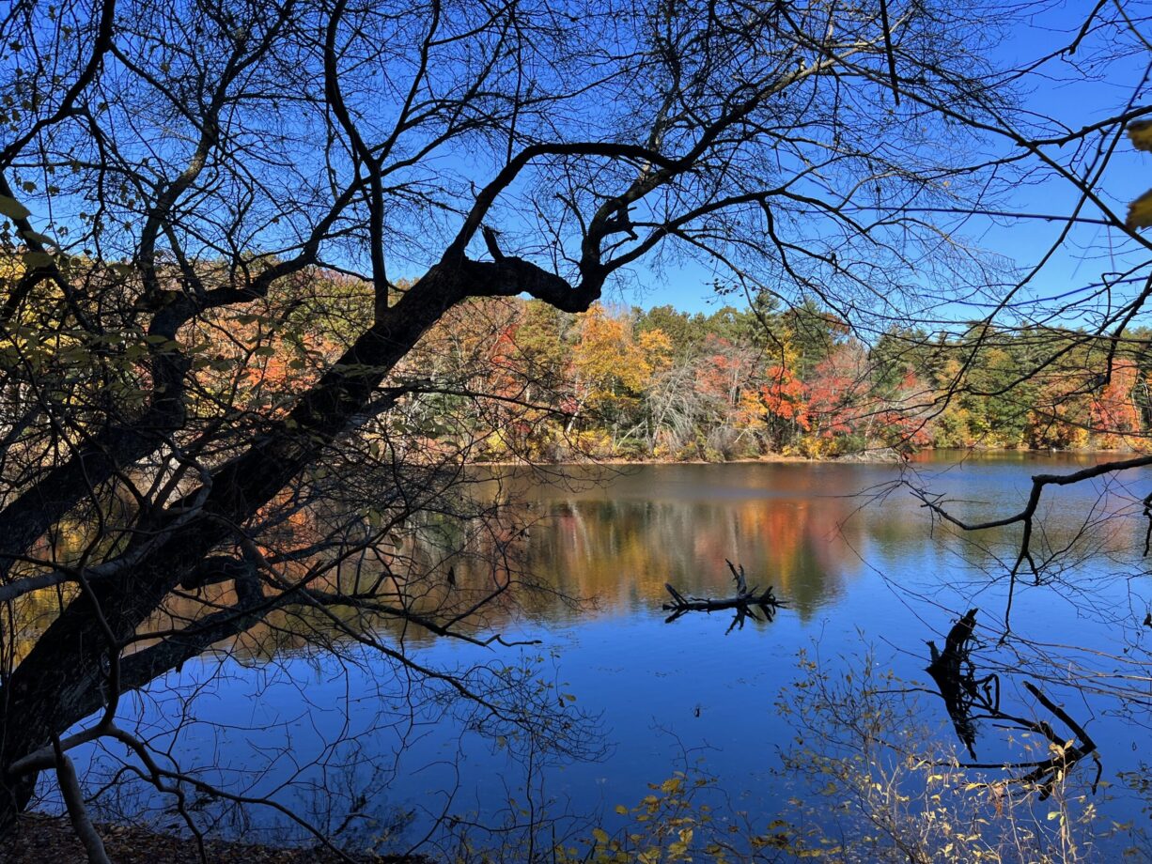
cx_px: 576
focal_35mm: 26
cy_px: 432
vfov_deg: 53.1
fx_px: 865
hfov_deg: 67.3
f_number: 1.6
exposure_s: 1/1355
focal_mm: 5.1
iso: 50
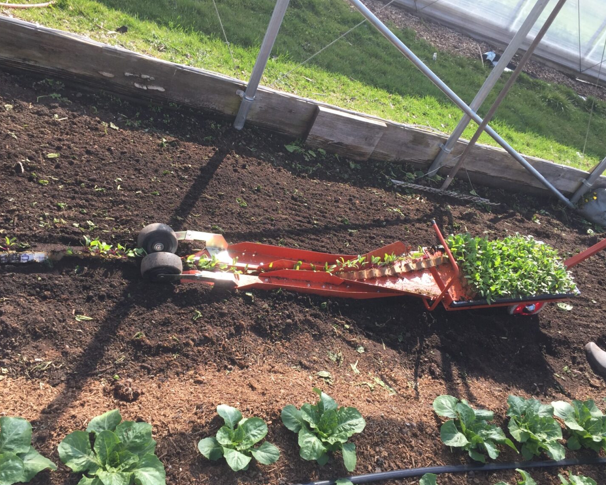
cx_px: 299
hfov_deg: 57.2
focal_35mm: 31
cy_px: 248
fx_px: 556
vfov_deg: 47.1
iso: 32
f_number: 2.2
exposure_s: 1/694
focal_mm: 4.15
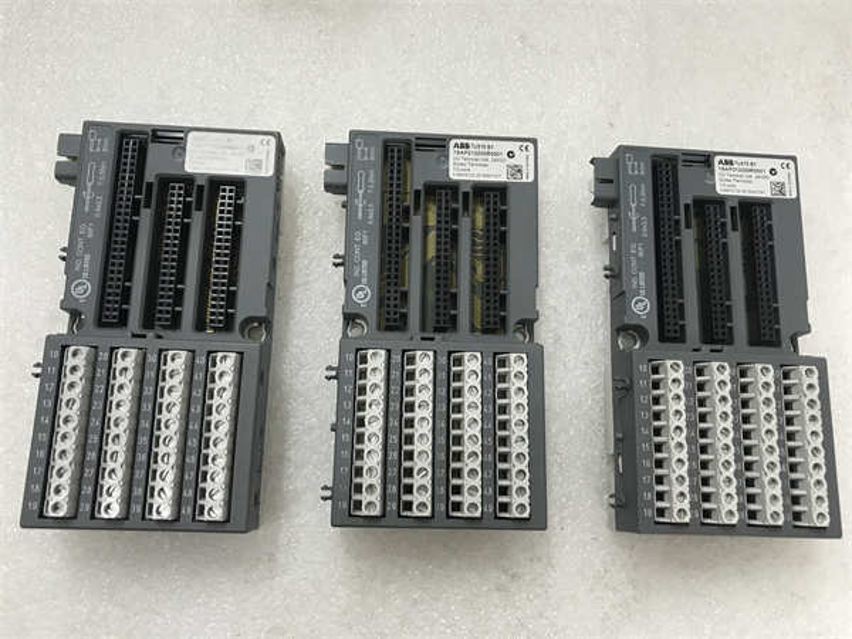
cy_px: 320
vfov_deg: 49.7
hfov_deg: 63.4
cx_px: 426
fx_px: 689
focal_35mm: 28
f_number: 1.8
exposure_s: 1/33
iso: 32
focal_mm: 3.99
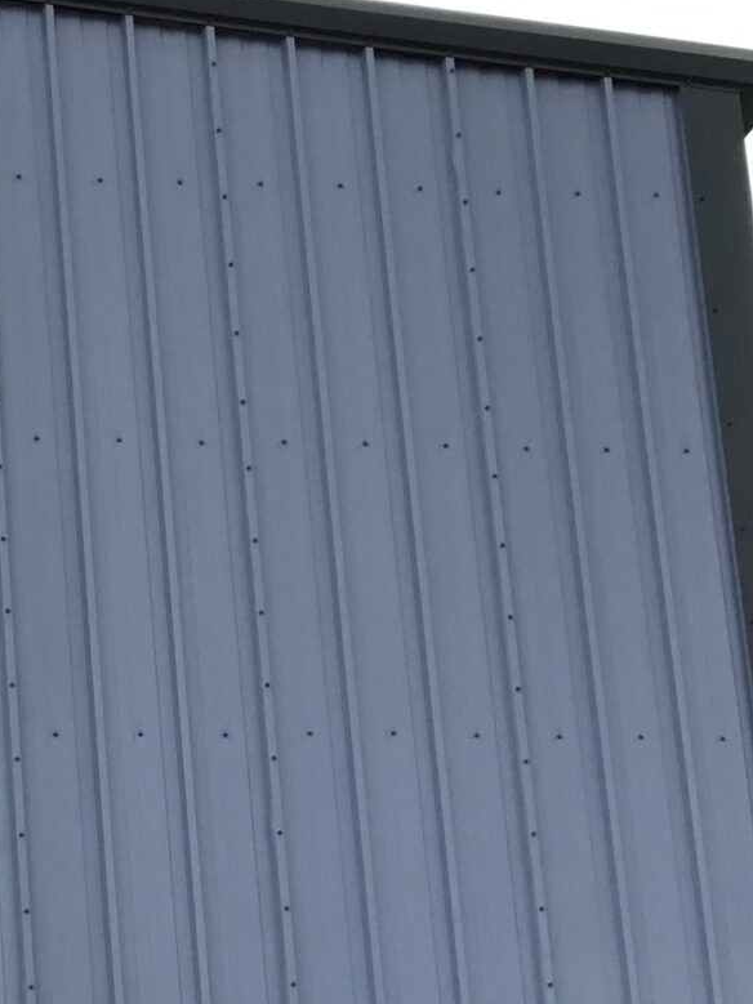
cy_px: 1201
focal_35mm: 92
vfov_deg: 20.0
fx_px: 2669
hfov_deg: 14.7
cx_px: -442
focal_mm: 3.99
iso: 20
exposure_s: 1/523
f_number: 1.8
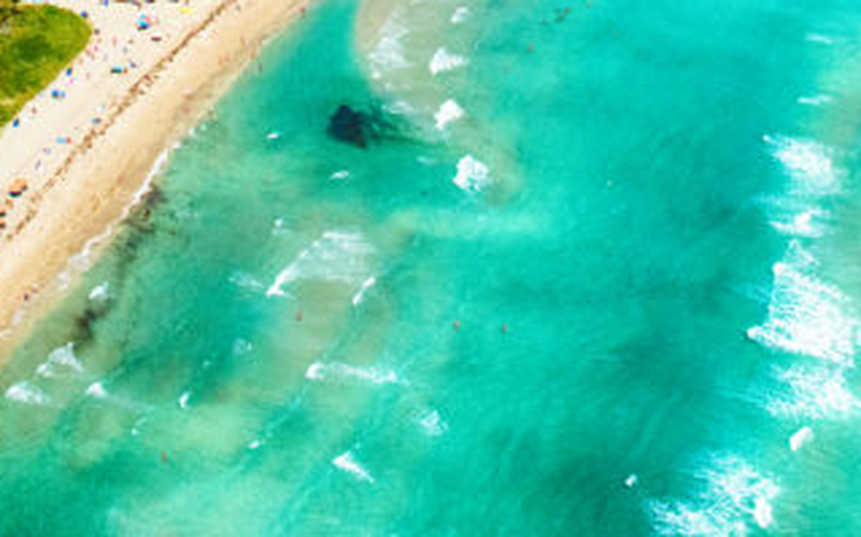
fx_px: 1876
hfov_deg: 25.2
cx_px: 115
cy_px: -251
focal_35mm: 80
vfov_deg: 15.2
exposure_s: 1/2000
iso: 1000
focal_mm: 24
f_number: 13
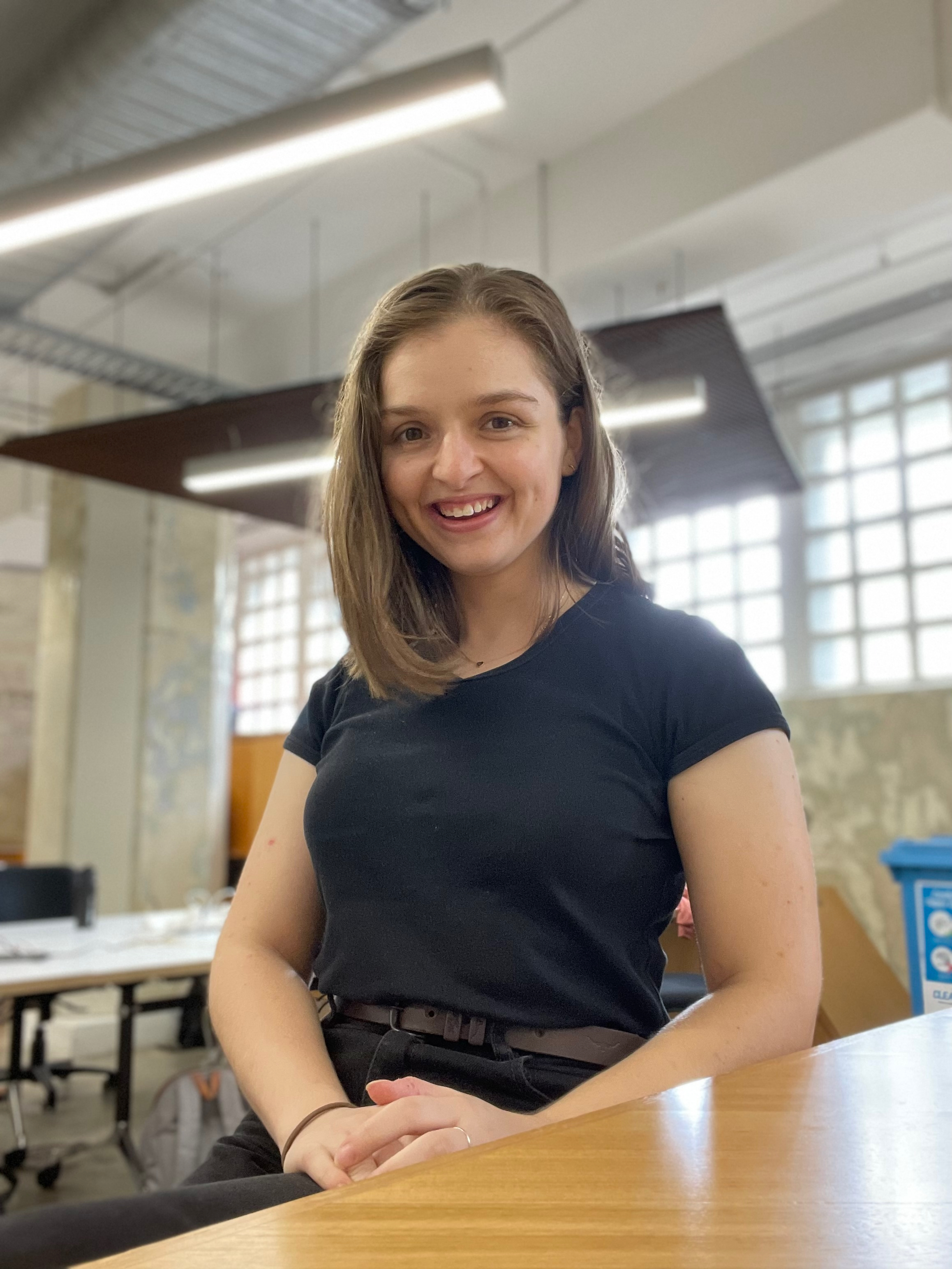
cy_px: 634
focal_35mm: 30
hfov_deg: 46.8
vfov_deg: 60.0
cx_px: 476
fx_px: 1100
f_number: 2.2
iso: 320
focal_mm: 2.71
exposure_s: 1/50
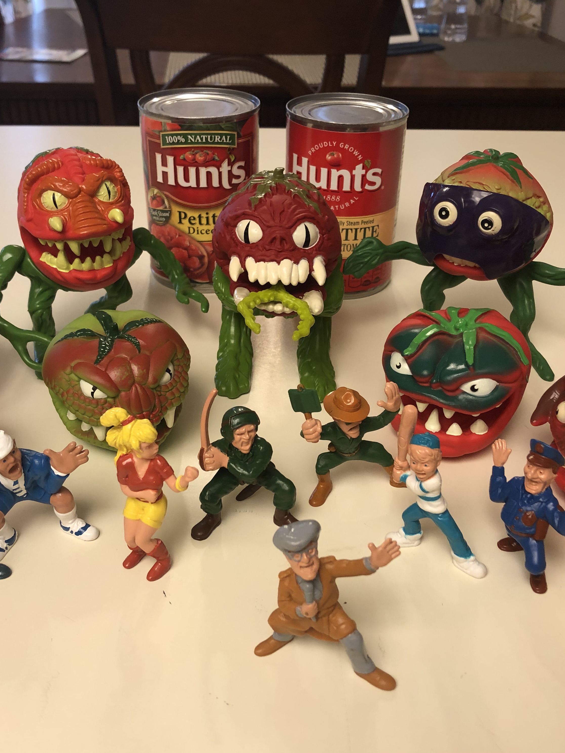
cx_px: 284
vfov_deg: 49.0
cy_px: 380
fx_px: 827
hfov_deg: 37.7
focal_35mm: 38
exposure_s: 1/24
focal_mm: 3.99
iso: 40
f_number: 1.8
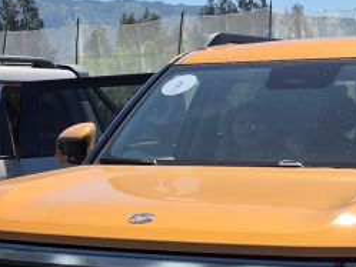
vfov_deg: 12.3
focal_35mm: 120
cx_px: -149
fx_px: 1235
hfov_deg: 15.4
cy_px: 246
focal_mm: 5.4
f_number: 1.8
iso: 25
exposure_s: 1/2224
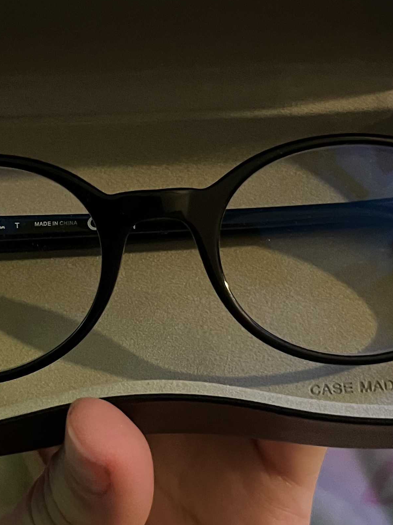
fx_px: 999
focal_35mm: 66
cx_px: 152
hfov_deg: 22.2
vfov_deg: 29.3
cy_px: 197
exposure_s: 1/24
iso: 1000
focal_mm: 5.1
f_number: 1.6
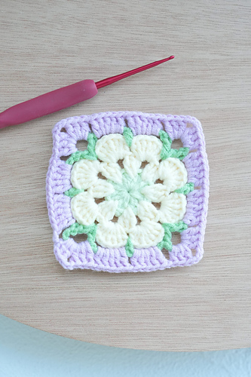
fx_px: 733
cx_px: 126
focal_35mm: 70
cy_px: 188
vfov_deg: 28.9
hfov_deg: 19.4
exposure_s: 1/320
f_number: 5.6
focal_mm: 70
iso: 3200
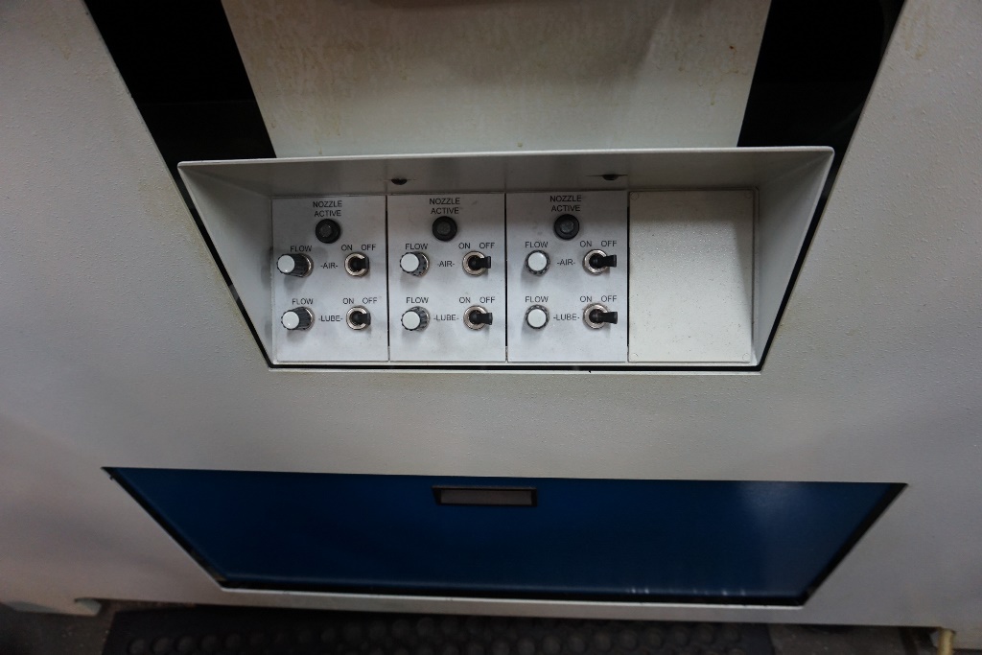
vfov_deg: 53.1
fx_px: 655
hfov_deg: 73.7
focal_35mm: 24
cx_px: 491
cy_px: 328
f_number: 4
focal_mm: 16
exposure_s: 1/60
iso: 1000
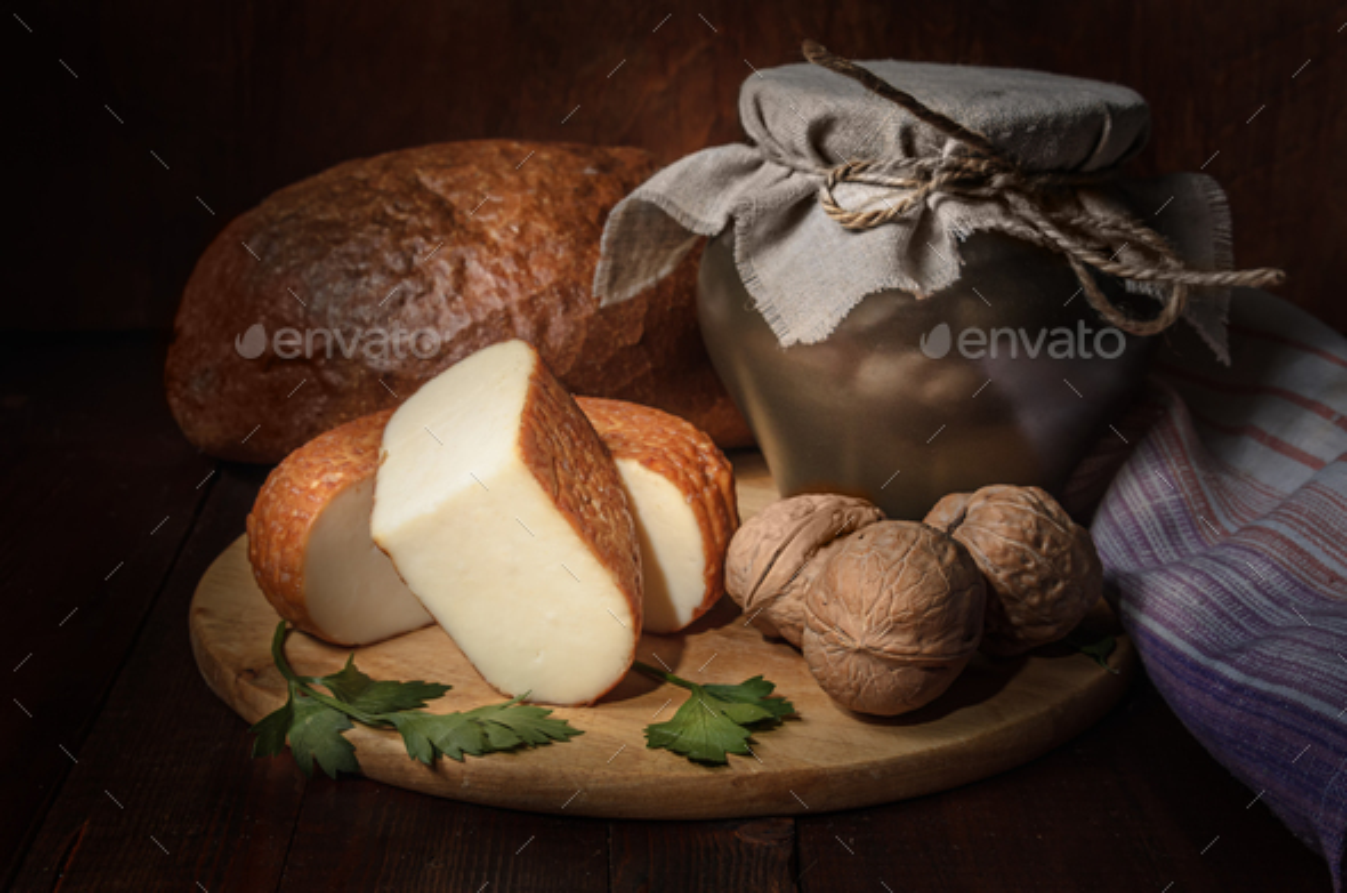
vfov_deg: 22.5
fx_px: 2241
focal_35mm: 60
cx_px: 674
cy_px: 446
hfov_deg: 33.5
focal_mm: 40
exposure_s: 1/180
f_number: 11
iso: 200
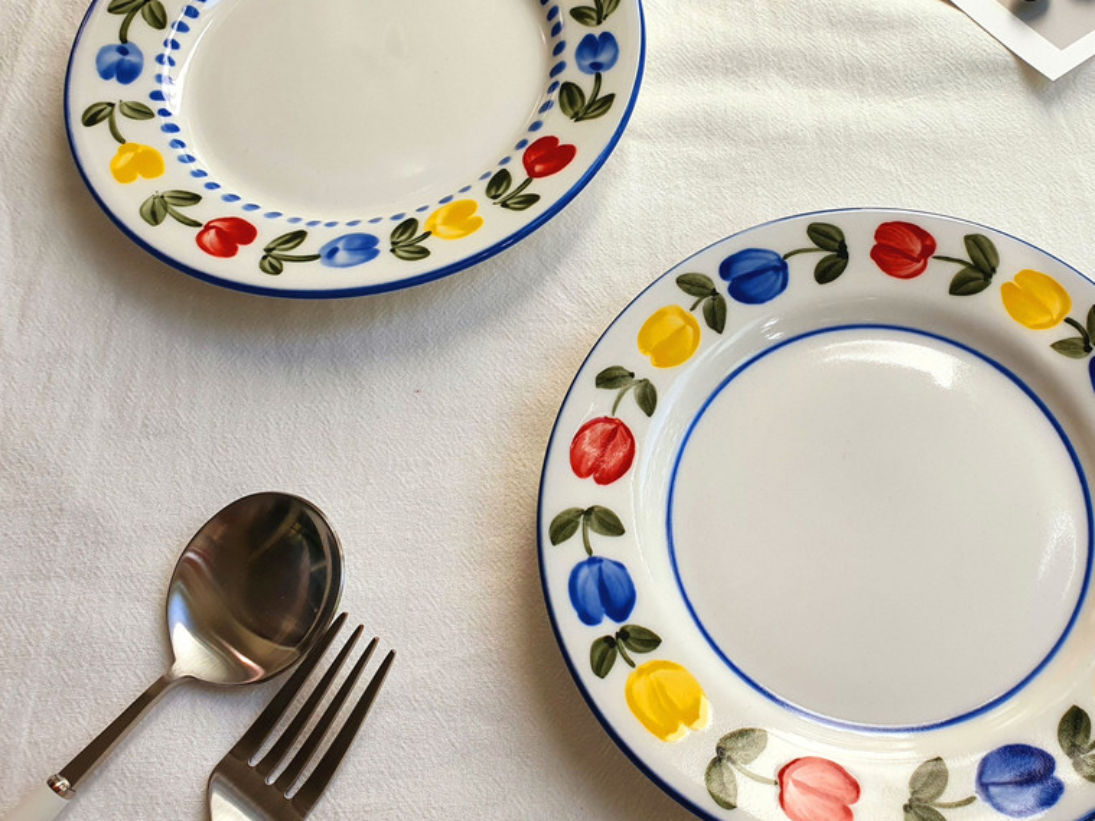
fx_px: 1170
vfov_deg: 38.6
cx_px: 766
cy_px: 354
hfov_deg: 48.9
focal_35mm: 37
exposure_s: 1/125
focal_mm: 4.32
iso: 50
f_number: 2.4
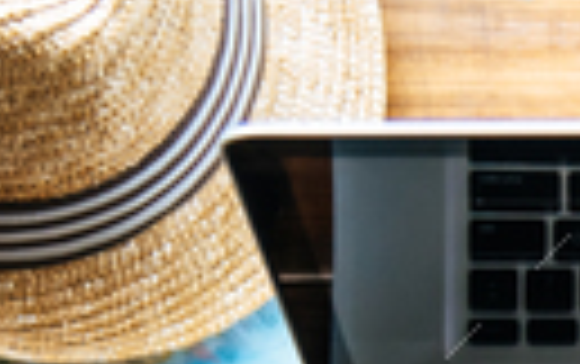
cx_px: 845
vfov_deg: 5.3
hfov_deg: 8.5
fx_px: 3830
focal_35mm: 242
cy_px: 822
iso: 1250
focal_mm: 52
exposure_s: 1/320
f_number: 4
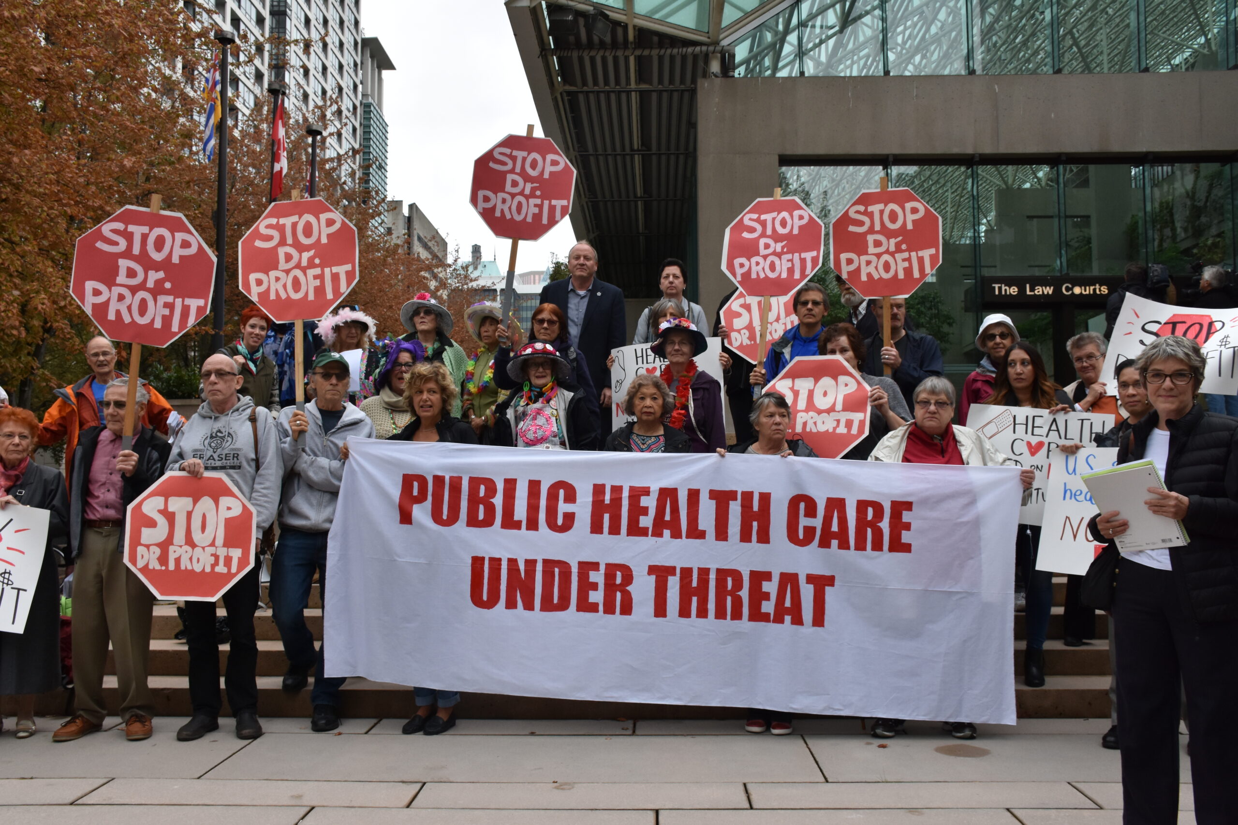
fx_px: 1135
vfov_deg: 40.0
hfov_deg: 57.2
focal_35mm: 33
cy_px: 412
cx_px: 619
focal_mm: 22
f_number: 9
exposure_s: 1/320
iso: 640
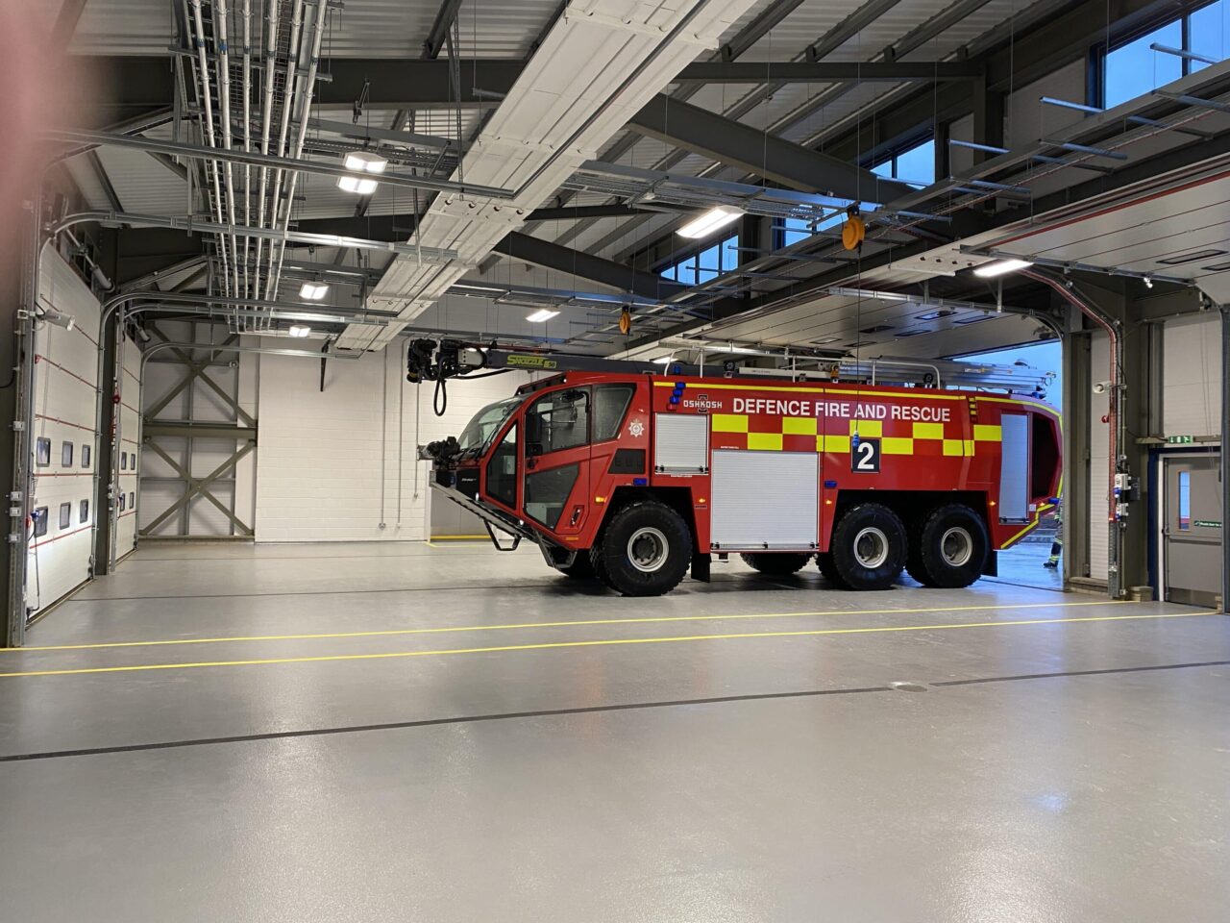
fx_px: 924
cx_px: 615
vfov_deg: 53.1
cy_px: 462
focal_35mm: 26
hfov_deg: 67.3
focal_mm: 4.25
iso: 125
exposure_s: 1/50
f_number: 1.8
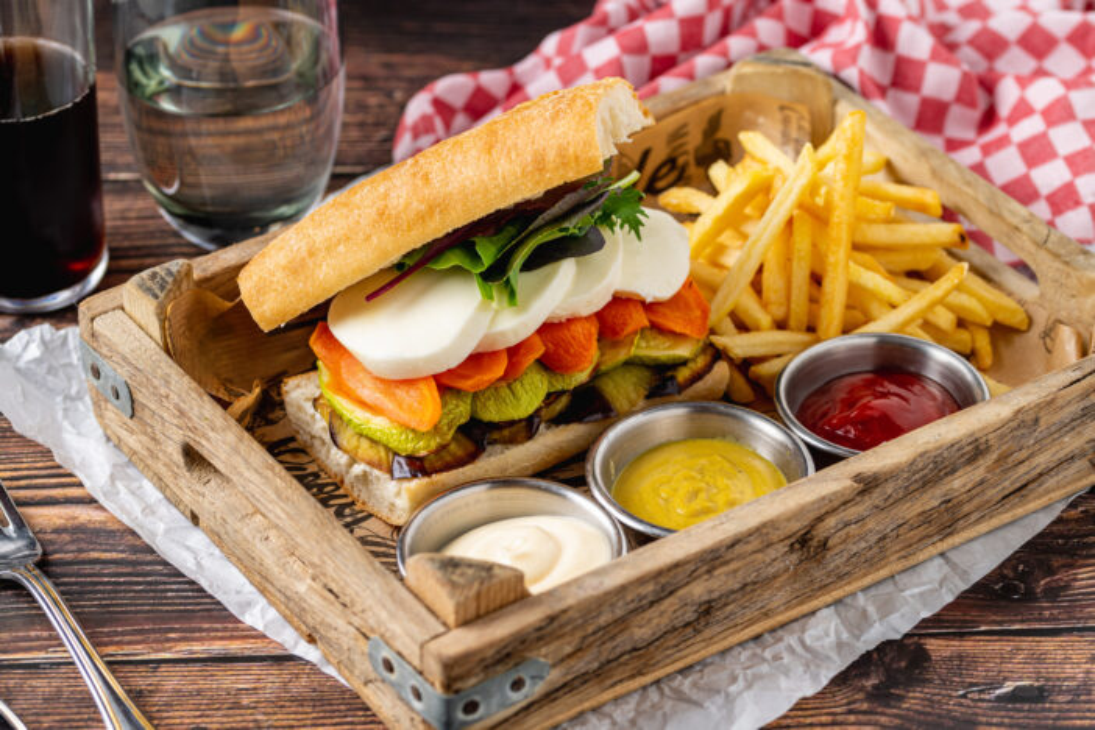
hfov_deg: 19.5
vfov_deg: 13.0
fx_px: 3194
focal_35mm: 105
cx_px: 548
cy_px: 365
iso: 100
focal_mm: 105
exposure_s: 1/200
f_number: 9
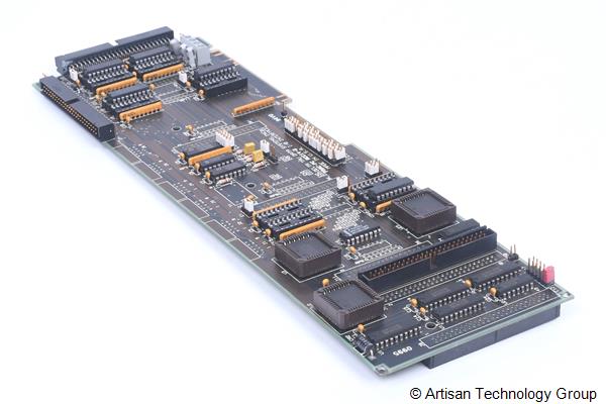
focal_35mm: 52
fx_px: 875
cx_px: 303
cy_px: 202
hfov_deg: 38.2
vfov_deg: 26.0
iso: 200
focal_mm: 35
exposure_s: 1/200
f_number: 14
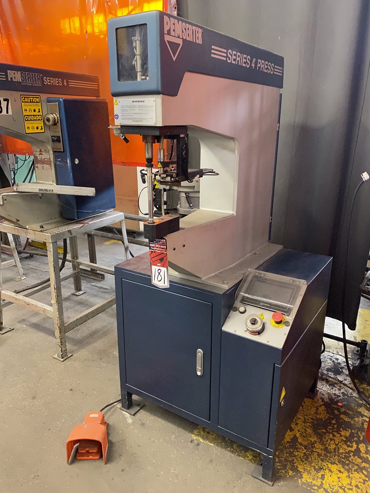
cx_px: 190
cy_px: 249
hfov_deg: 51.3
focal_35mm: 27
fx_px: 385
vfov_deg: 65.3
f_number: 1.8
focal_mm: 4.25
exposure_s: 1/60
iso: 400
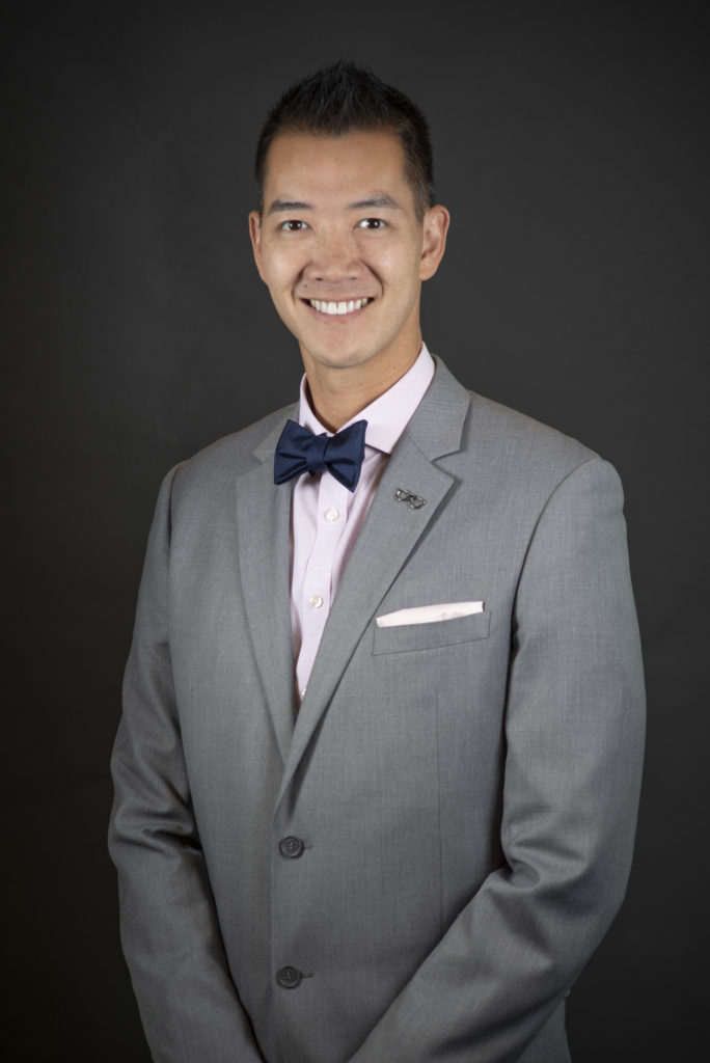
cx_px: 355
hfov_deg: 11.8
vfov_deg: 17.6
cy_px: 532
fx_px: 3427
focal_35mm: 116
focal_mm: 116
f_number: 4.2
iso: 500
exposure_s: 1/125
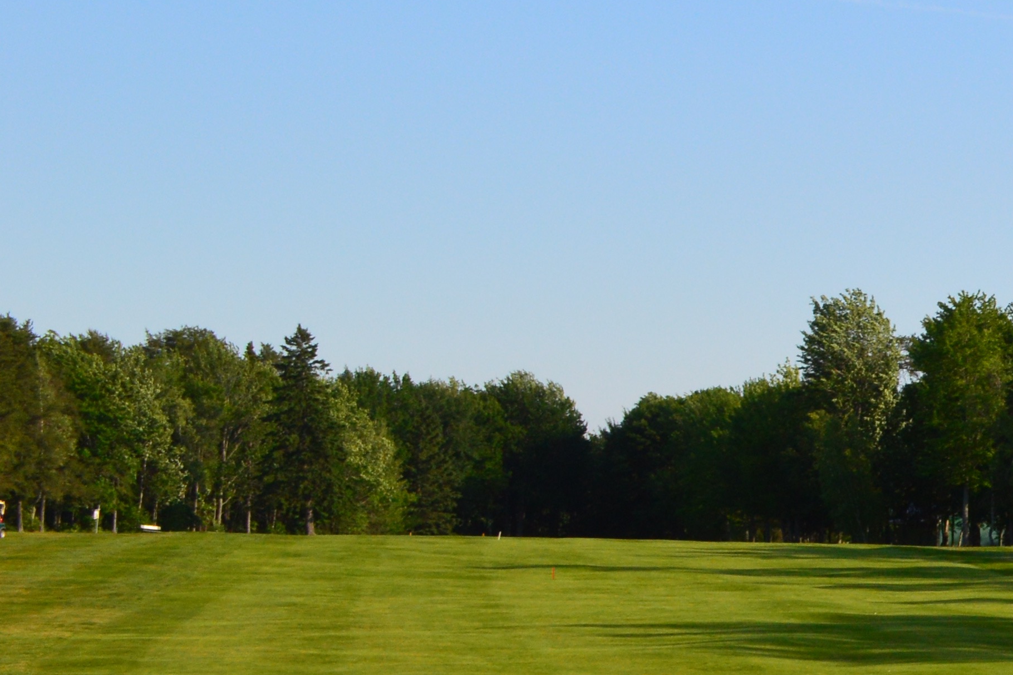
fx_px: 3067
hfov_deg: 16.5
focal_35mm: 109
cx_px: 1670
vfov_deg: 12.5
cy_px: 49
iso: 400
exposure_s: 1/400
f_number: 11
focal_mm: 22
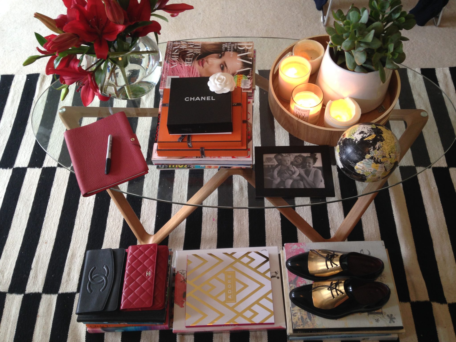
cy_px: 171
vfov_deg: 42.9
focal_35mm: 33
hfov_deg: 55.4
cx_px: 228
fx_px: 435
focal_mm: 4.12
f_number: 2.4
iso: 80
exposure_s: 1/20
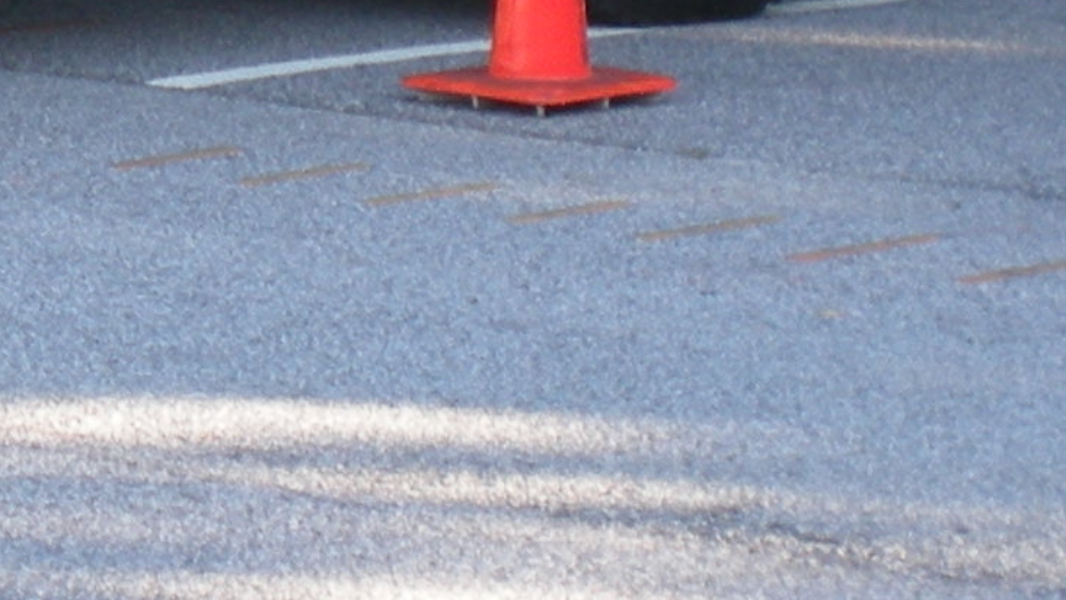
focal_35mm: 256
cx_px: 154
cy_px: -169
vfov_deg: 4.7
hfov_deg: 8.4
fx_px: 7237
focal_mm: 9.3
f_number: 3.9
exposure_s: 1/64
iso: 70
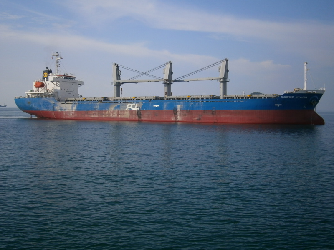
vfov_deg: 30.9
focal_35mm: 47
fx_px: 453
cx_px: 167
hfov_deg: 40.4
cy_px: 125
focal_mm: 8.3
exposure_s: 1/160
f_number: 9.7
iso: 80
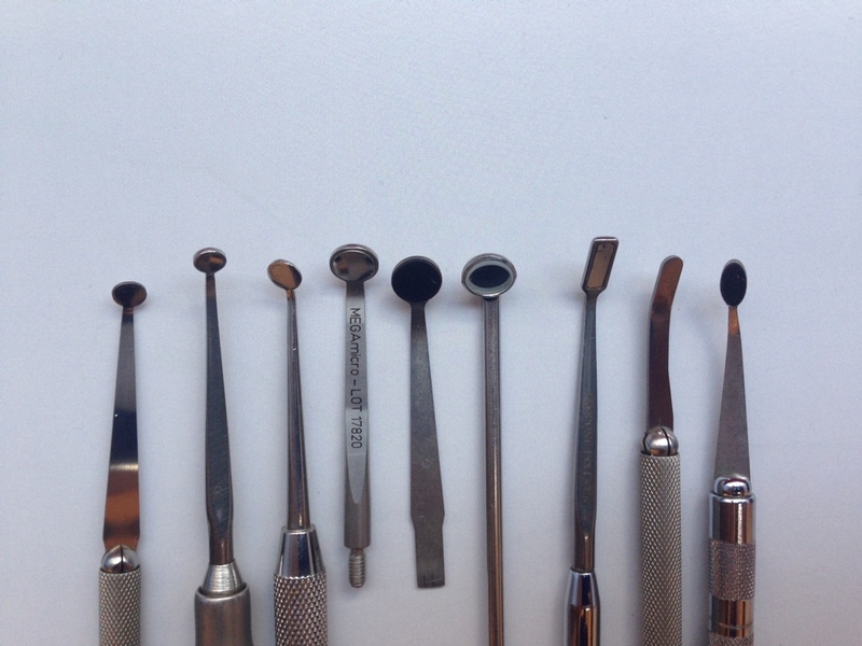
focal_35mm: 33
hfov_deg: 55.4
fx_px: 822
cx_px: 431
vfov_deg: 42.9
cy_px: 323
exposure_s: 1/20
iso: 50
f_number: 2.4
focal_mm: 4.12
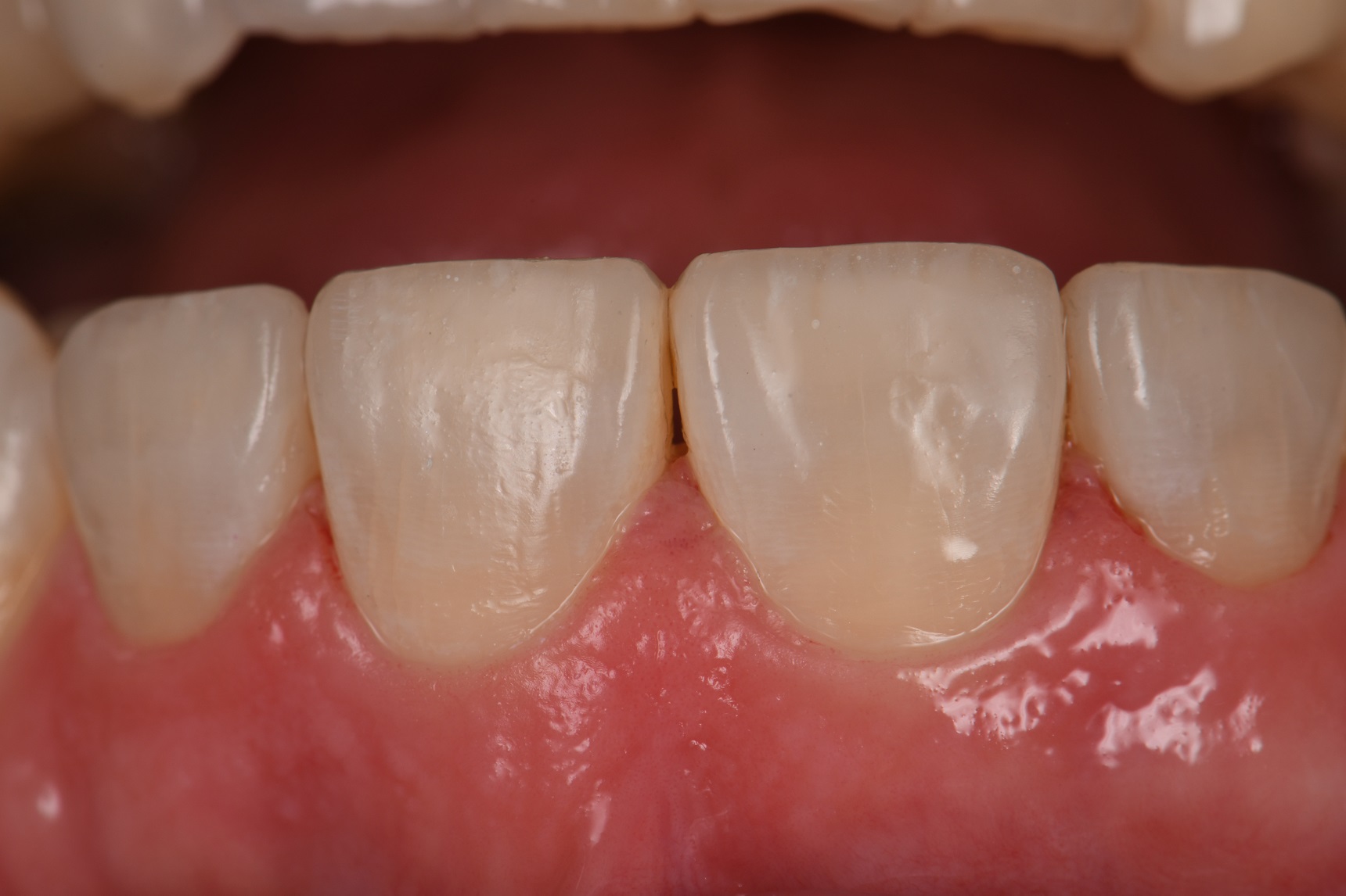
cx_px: 673
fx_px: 4710
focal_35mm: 126
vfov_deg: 10.9
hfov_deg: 16.3
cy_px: 448
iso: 200
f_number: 32
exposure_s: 1/160
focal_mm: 105
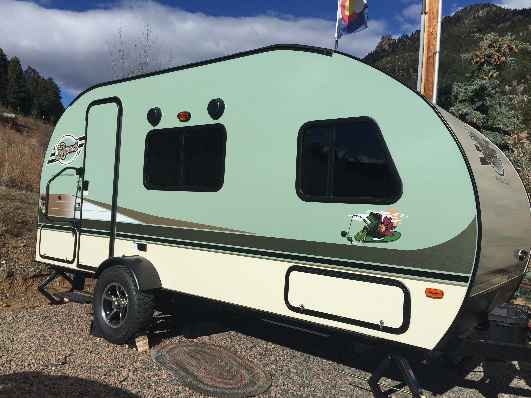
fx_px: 445
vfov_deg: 48.2
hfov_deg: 61.7
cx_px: 266
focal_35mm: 29
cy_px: 199
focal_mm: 4.15
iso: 32
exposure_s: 1/4950
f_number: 2.2
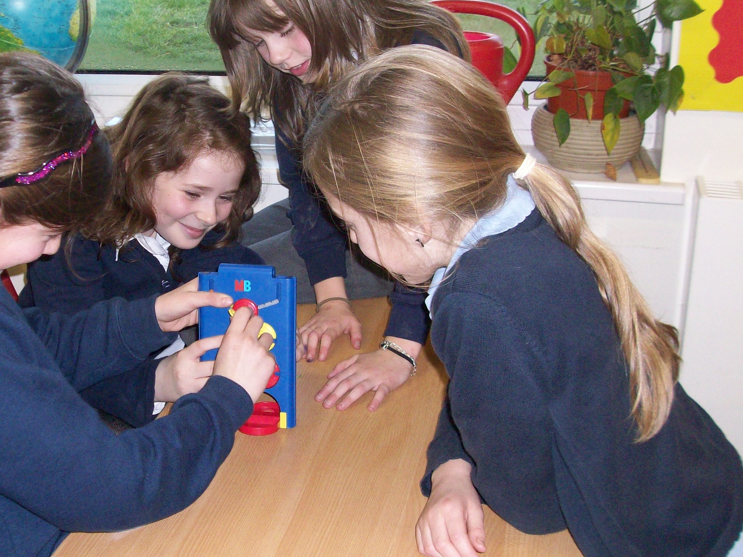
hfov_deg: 39.2
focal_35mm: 48
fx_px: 1030
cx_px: 256
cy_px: 234
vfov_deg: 30.2
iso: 160
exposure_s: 1/60
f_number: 2.8
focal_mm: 5.7
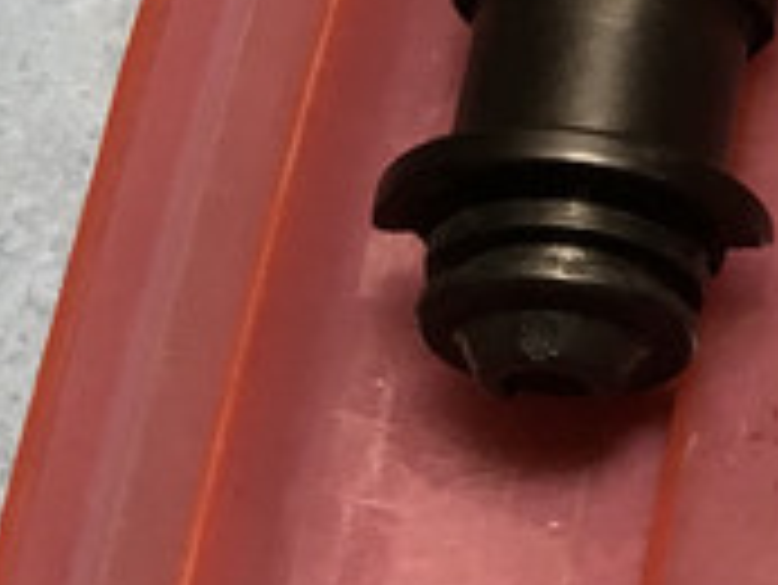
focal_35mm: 179
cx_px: 2273
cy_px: 0
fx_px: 4026
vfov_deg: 8.3
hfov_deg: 9.1
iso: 25
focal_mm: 4.15
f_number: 2.2
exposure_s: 1/40
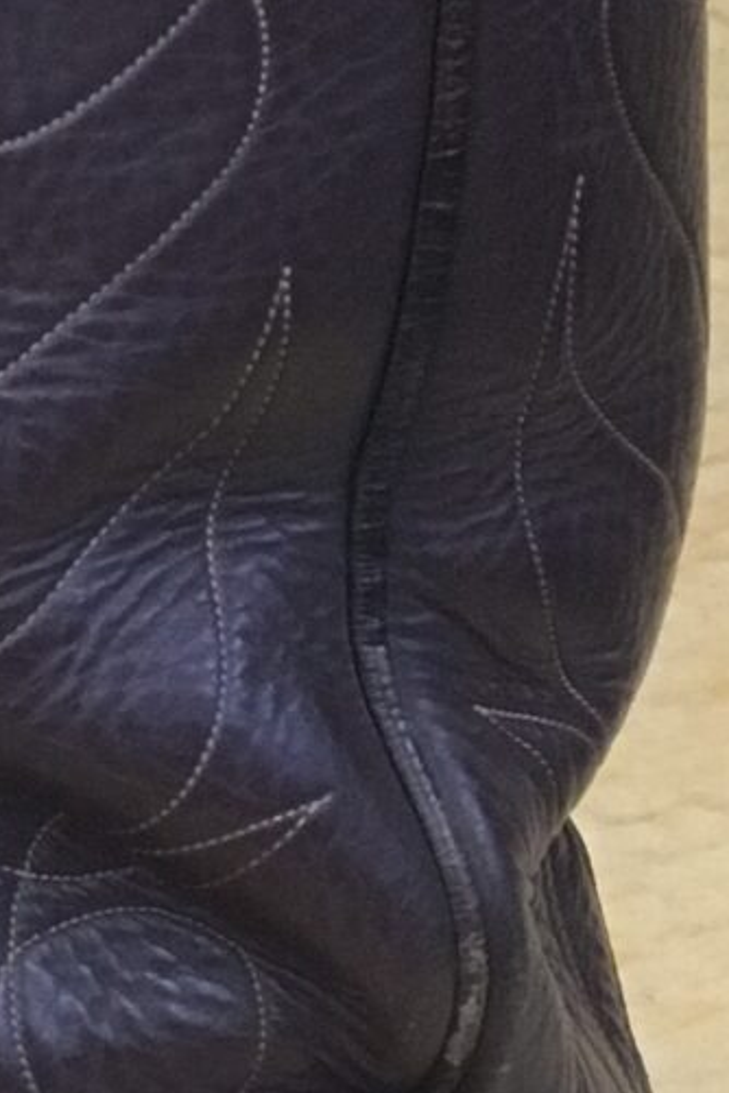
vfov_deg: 13.3
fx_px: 4677
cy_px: 397
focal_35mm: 154
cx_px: -925
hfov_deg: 8.3
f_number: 2.2
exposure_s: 1/30
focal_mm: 4.15
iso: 160
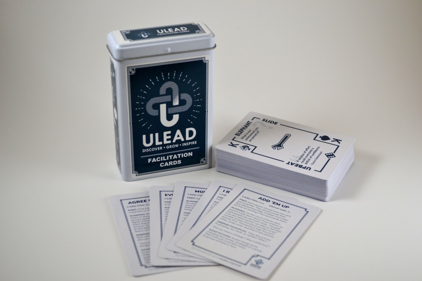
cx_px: 211
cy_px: 140
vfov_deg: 22.6
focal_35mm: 60
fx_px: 703
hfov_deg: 33.4
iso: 320
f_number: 5.6
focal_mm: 40
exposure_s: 1/125
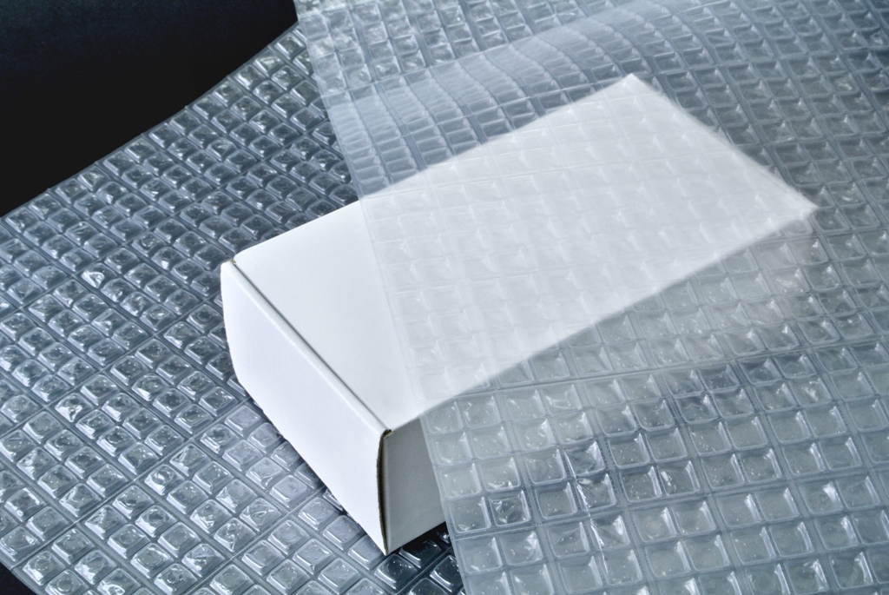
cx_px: 444
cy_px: 298
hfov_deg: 32.9
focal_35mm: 61
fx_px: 1508
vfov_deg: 22.3
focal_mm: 22.7
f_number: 13
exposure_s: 1/4
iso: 100
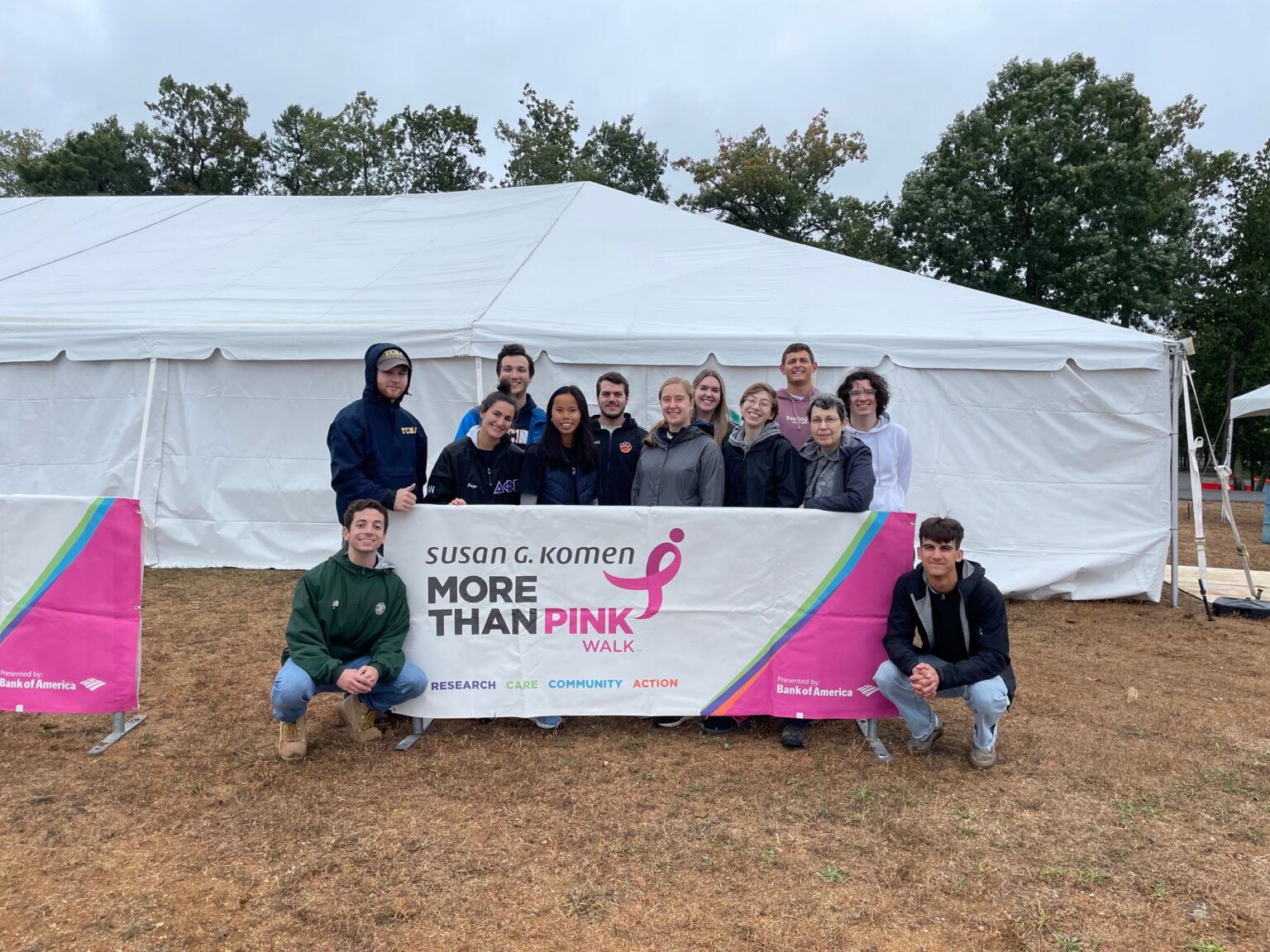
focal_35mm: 26
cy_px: 476
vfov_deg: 53.1
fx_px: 954
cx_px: 635
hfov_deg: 67.3
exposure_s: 1/1135
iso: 32
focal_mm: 4.2
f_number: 1.6
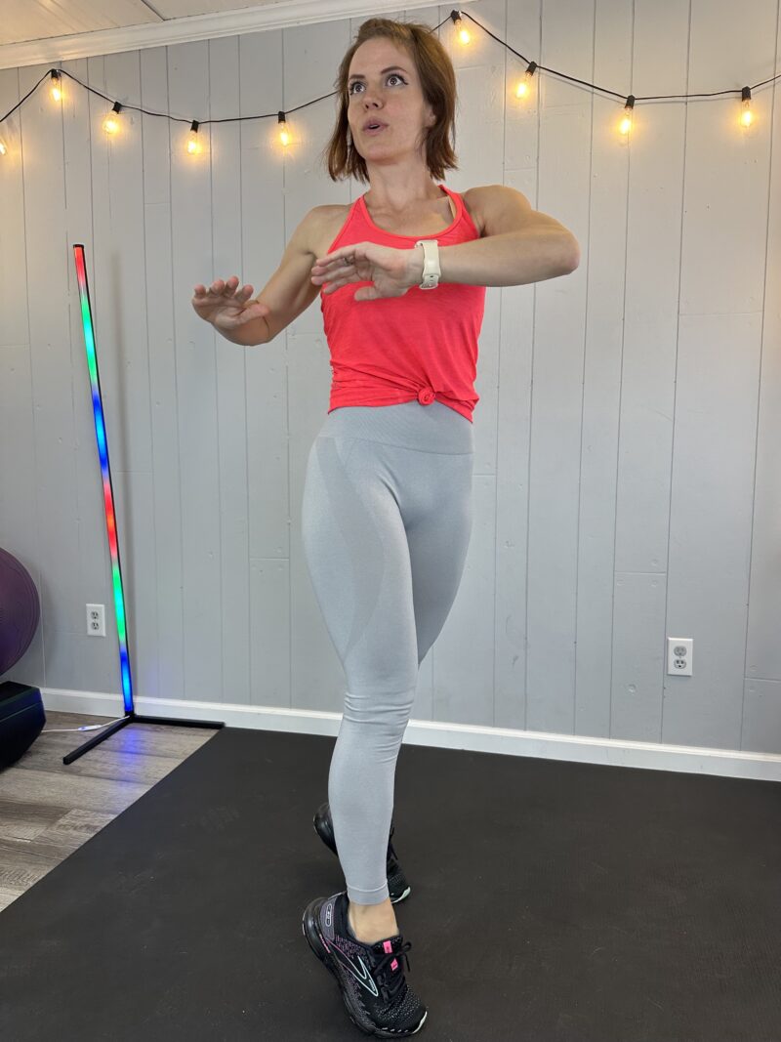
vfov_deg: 71.6
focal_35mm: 24
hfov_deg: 56.8
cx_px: 390
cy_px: 521
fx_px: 722
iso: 160
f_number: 1.78
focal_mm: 6.86
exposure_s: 1/120
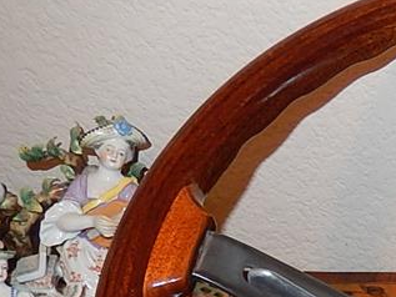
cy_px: 434
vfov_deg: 16.5
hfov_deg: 21.0
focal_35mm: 82
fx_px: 938
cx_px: 557
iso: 200
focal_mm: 4.5
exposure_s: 1/30
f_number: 3.4
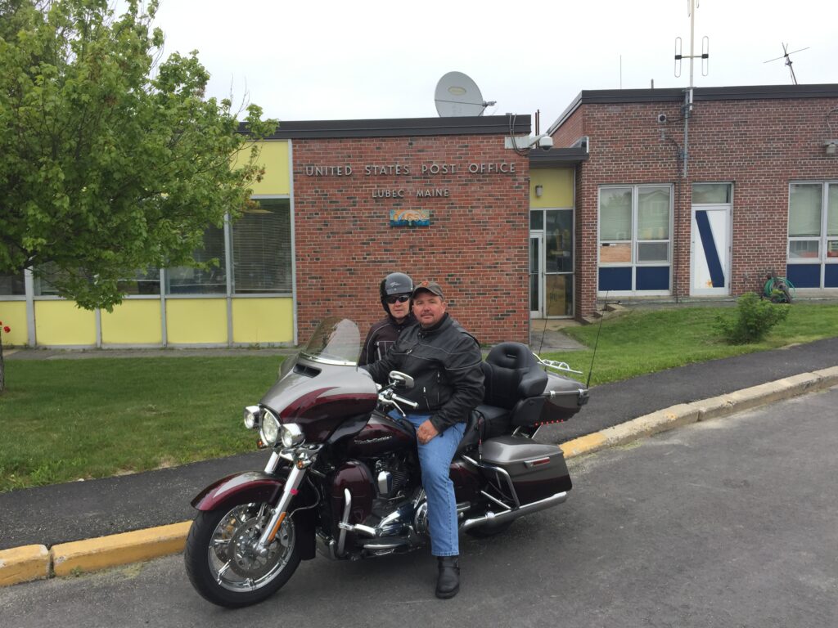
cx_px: 419
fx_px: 702
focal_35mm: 29
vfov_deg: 48.2
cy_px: 314
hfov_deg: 61.7
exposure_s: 1/860
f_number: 2.2
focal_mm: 4.15
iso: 32
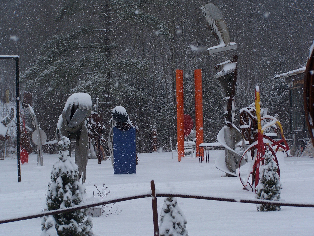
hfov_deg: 20.9
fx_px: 853
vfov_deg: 15.7
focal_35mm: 94
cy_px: 118
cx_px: 157
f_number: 3.2
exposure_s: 1/500
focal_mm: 15.6
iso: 80
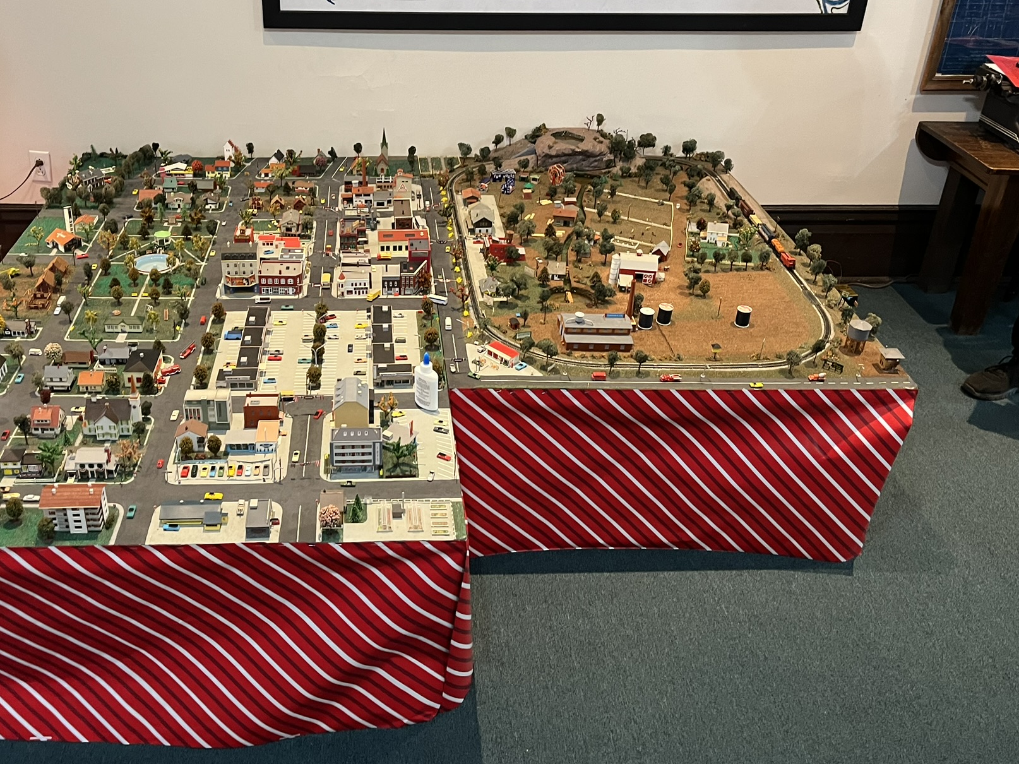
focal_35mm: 33
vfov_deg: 42.7
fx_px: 971
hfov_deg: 55.0
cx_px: 414
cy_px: 297
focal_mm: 5.1
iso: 250
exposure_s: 1/60
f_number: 1.6
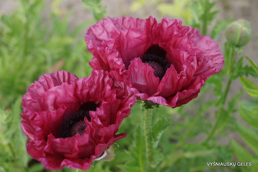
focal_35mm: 68
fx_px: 484
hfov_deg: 29.9
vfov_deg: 20.2
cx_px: 129
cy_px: 86
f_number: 5.6
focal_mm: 45
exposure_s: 1/160
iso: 160
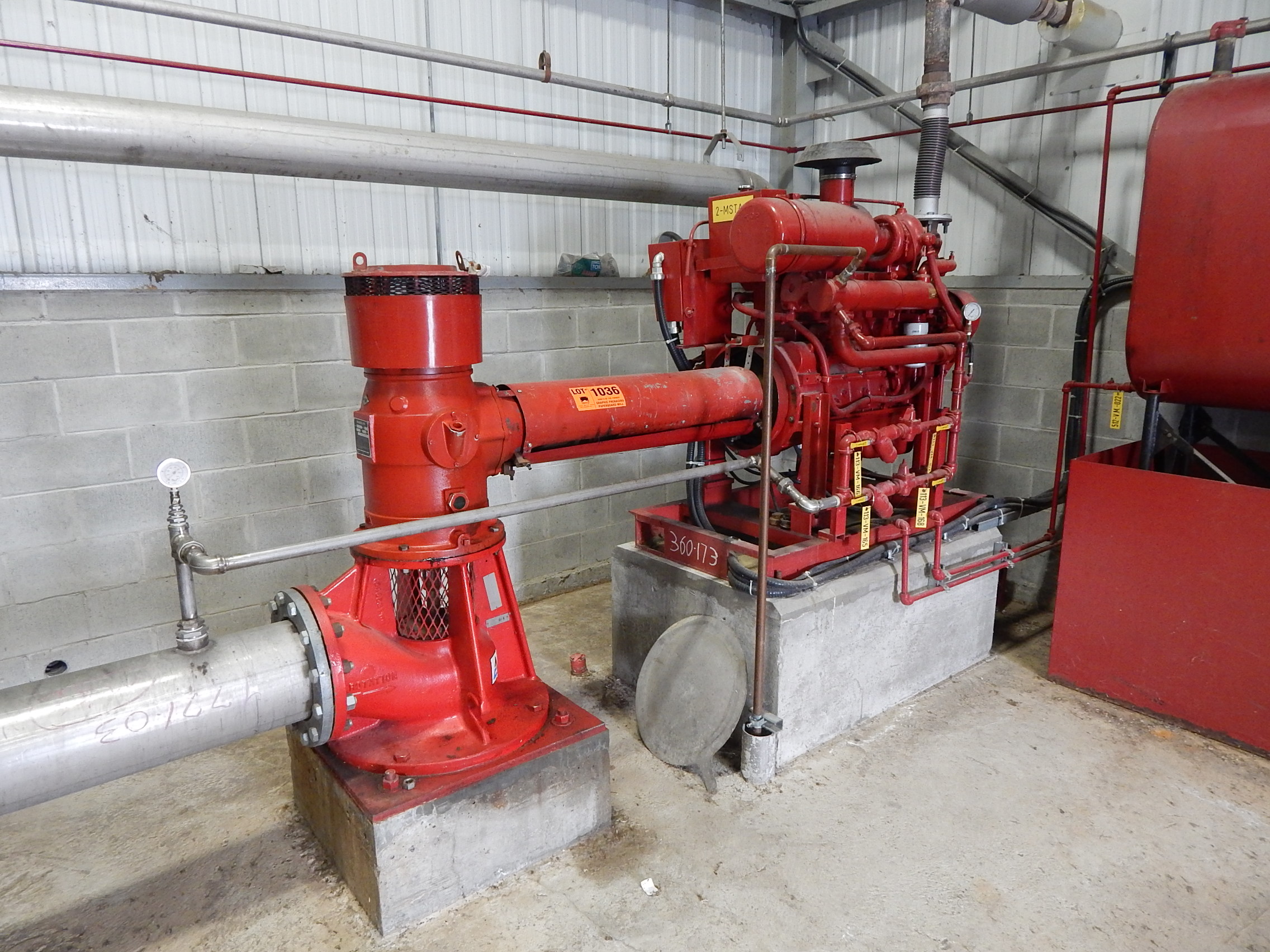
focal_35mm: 22
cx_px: 635
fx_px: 807
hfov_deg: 76.4
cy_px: 476
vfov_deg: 61.1
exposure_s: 1/20
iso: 400
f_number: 3
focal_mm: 4
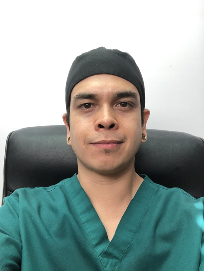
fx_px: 251
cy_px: 136
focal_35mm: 32
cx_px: 102
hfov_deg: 44.2
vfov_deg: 56.8
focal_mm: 2.87
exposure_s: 1/30
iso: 50
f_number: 2.2
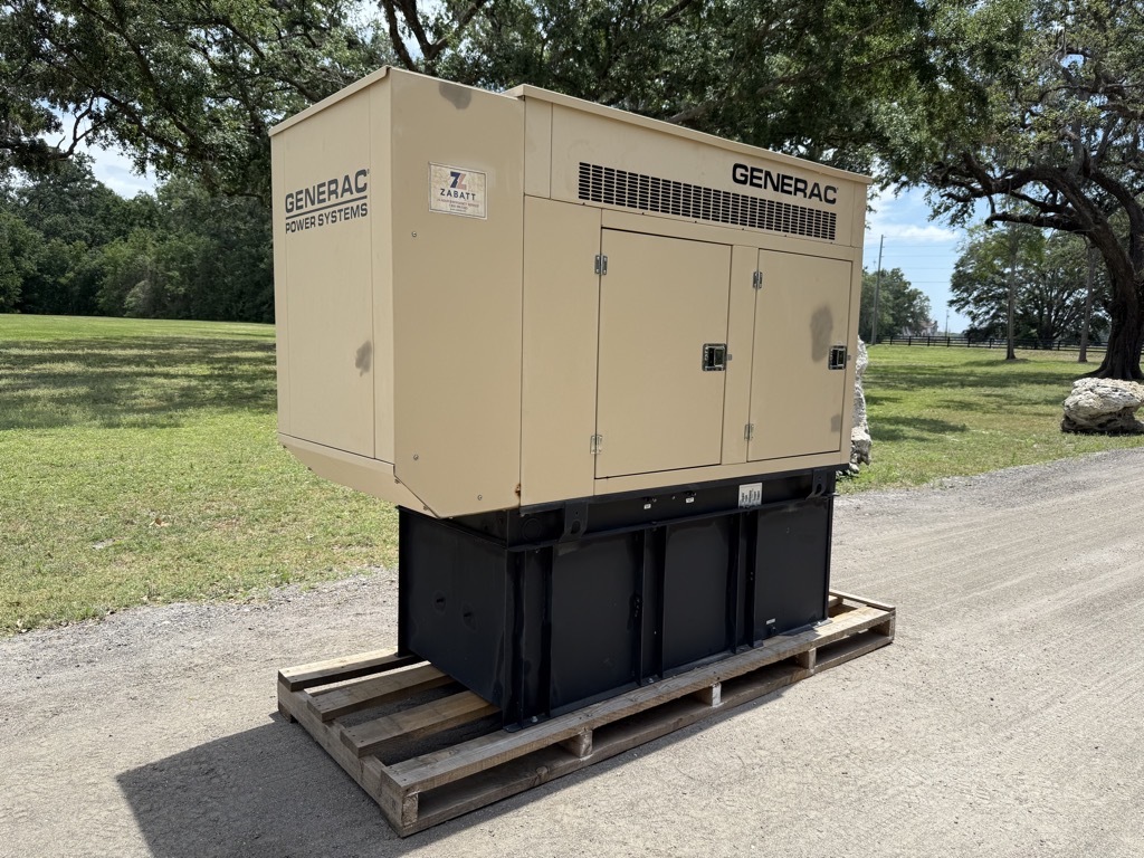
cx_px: 572
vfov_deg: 56.8
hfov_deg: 71.6
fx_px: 793
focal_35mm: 24
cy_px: 429
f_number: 1.78
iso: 80
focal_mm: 6.76
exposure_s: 1/2445
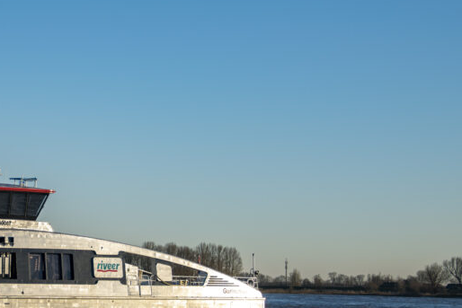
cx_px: 60
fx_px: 1707
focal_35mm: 133
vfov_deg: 10.3
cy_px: 209
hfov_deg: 15.3
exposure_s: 1/320
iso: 100
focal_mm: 38
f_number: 4.5
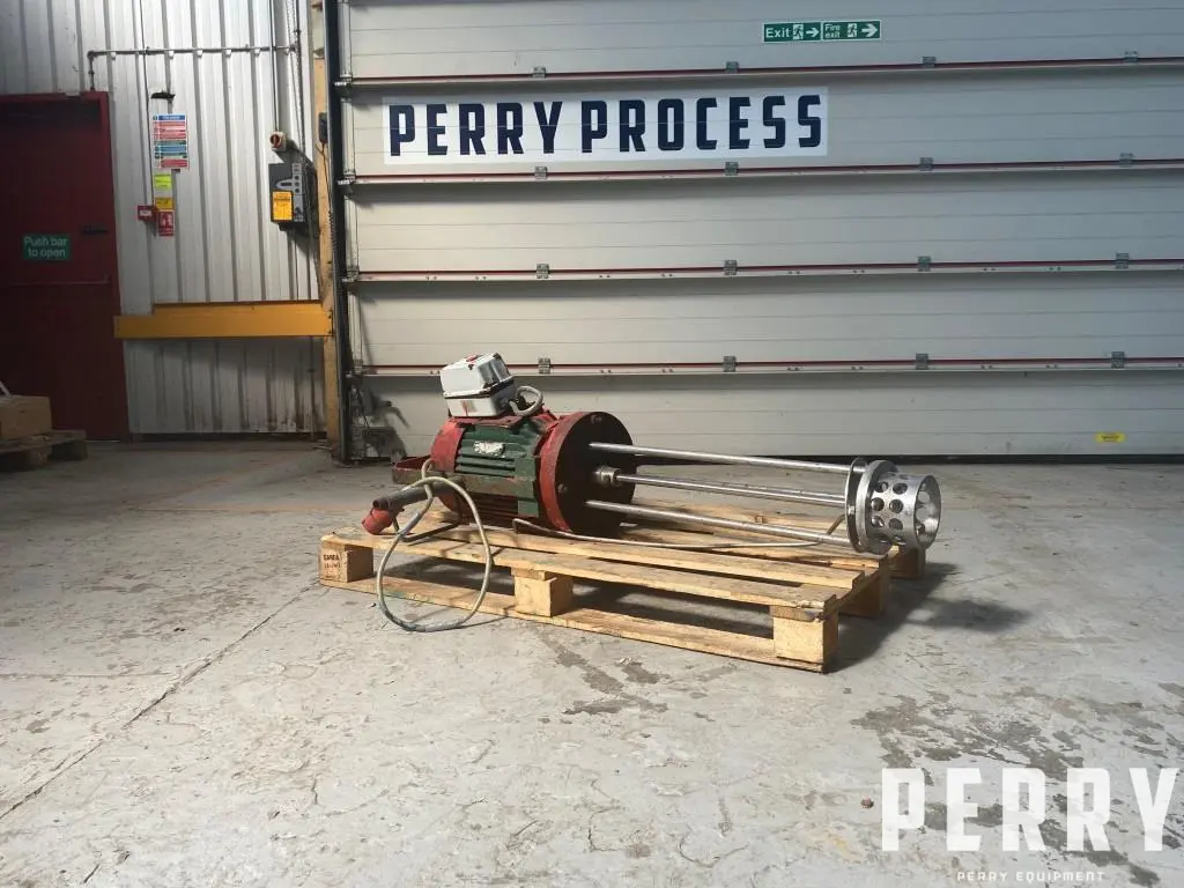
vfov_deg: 53.1
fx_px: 889
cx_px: 592
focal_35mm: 26
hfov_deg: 67.3
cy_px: 444
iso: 32
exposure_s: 1/502
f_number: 1.8
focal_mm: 4.25
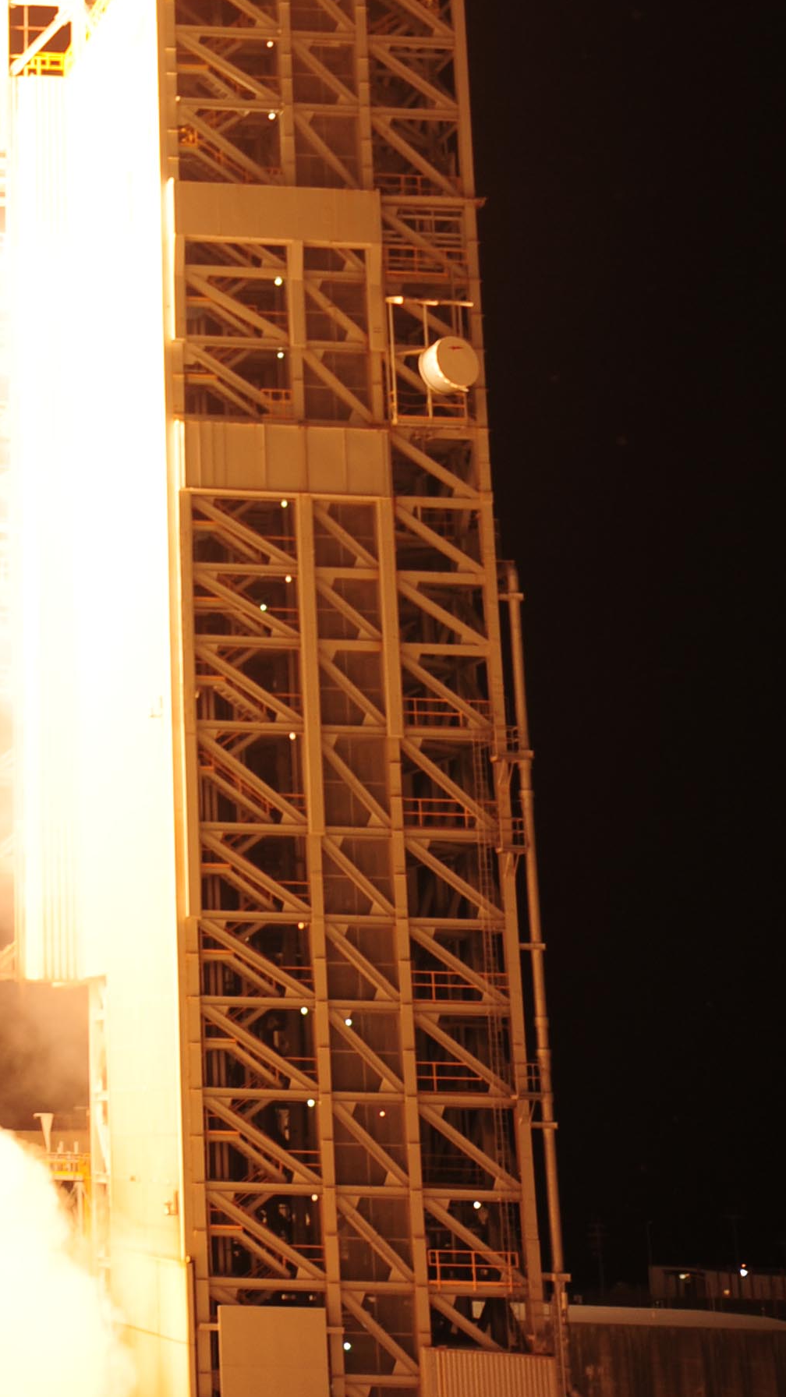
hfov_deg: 13.4
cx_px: -270
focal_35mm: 87
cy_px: 72
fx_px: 3223
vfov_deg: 23.6
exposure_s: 1/1000
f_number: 4
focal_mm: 35
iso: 320
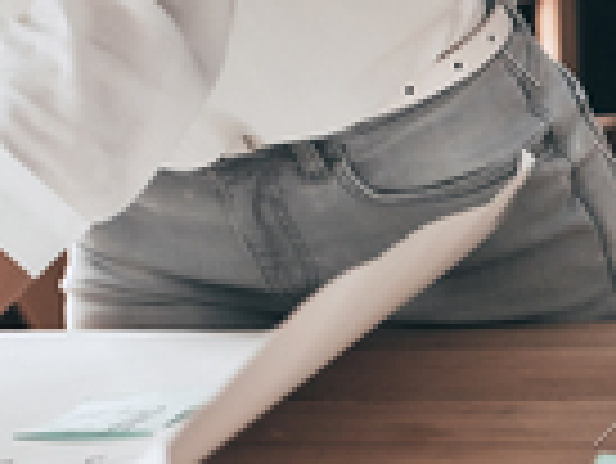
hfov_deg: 13.5
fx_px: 2209
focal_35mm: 124
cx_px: -625
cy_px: -171
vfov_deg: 11.6
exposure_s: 1/160
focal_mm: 30
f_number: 3.2
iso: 500
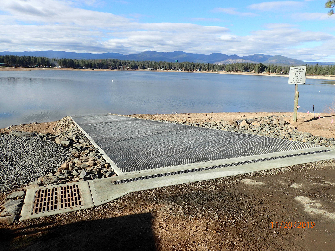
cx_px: 168
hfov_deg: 69.4
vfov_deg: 54.9
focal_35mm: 25
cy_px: 126
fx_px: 242
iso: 100
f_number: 8
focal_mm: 4.5
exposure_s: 1/125
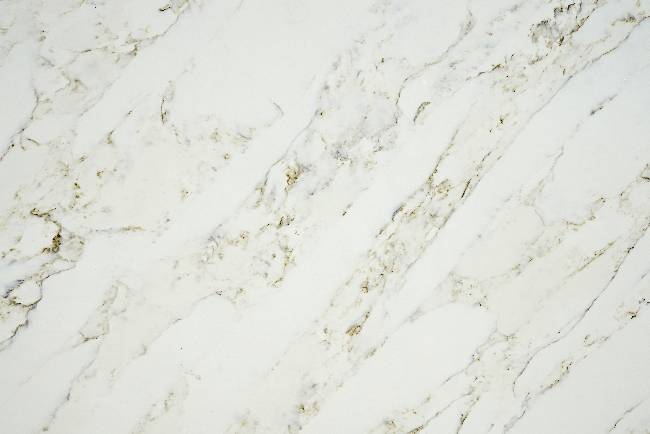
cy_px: 217
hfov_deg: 19.5
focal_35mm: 105
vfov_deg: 13.0
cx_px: 325
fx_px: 1896
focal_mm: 70
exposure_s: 1/800
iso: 200
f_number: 9
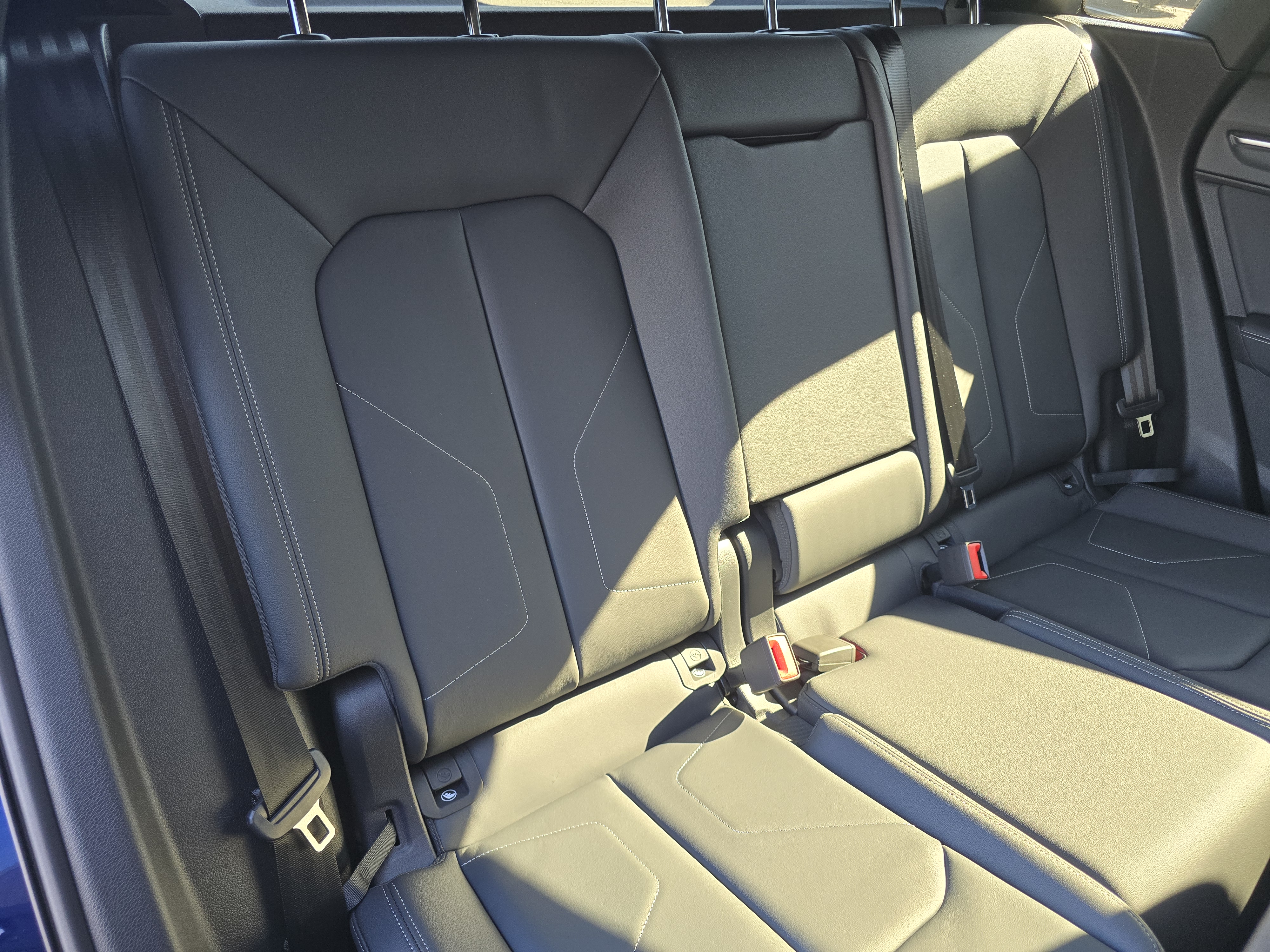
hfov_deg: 73.9
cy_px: 476
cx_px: 635
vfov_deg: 58.9
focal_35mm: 23
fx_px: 844
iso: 160
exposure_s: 1/180
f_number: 1.7
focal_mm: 6.3
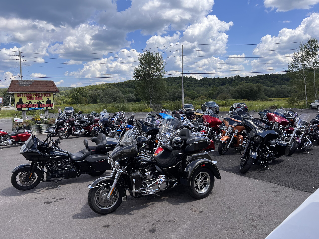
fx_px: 240
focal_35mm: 26
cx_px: 160
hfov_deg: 67.3
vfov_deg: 53.1
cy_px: 120
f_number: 1.5
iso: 50
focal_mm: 5.7
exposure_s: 1/3831
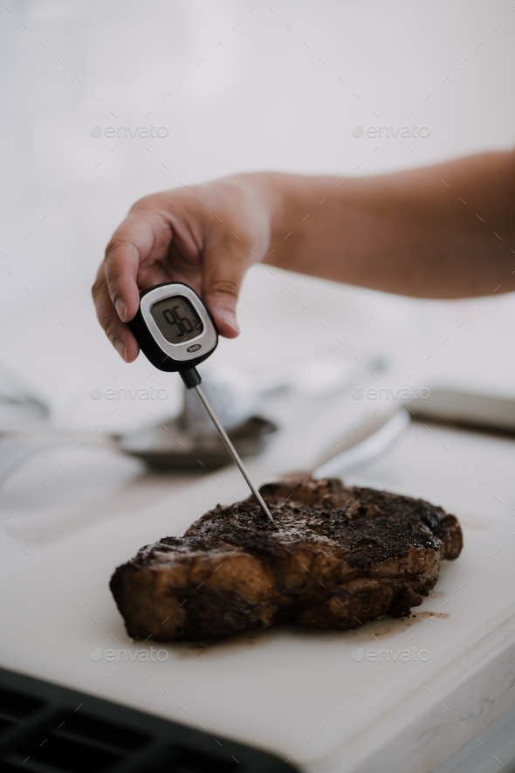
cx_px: 258
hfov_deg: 16.1
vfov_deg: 23.9
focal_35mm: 85
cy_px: 386
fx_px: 1824
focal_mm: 85
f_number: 1.8
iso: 125
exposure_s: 1/160
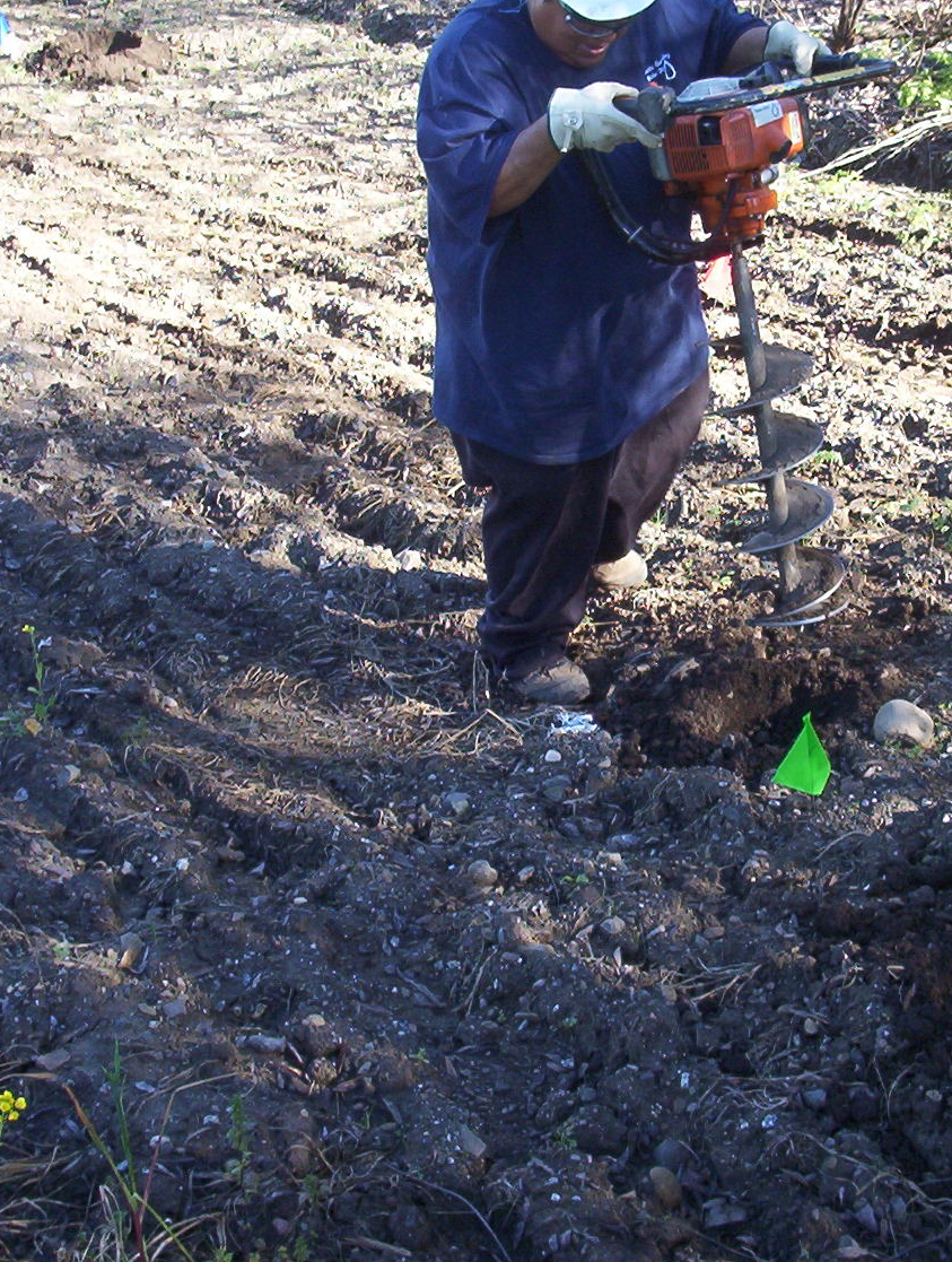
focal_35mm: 57
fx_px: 2082
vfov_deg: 33.7
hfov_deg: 25.7
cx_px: 599
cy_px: 563
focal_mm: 6
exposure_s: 1/88.9
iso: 100
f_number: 4.5
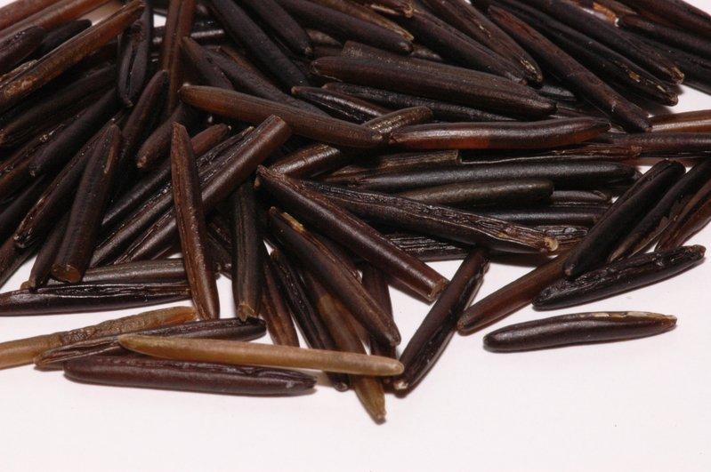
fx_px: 4439
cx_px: 356
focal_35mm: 225
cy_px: 236
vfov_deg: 6.1
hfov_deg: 9.2
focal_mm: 150
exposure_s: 1/60
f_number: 22
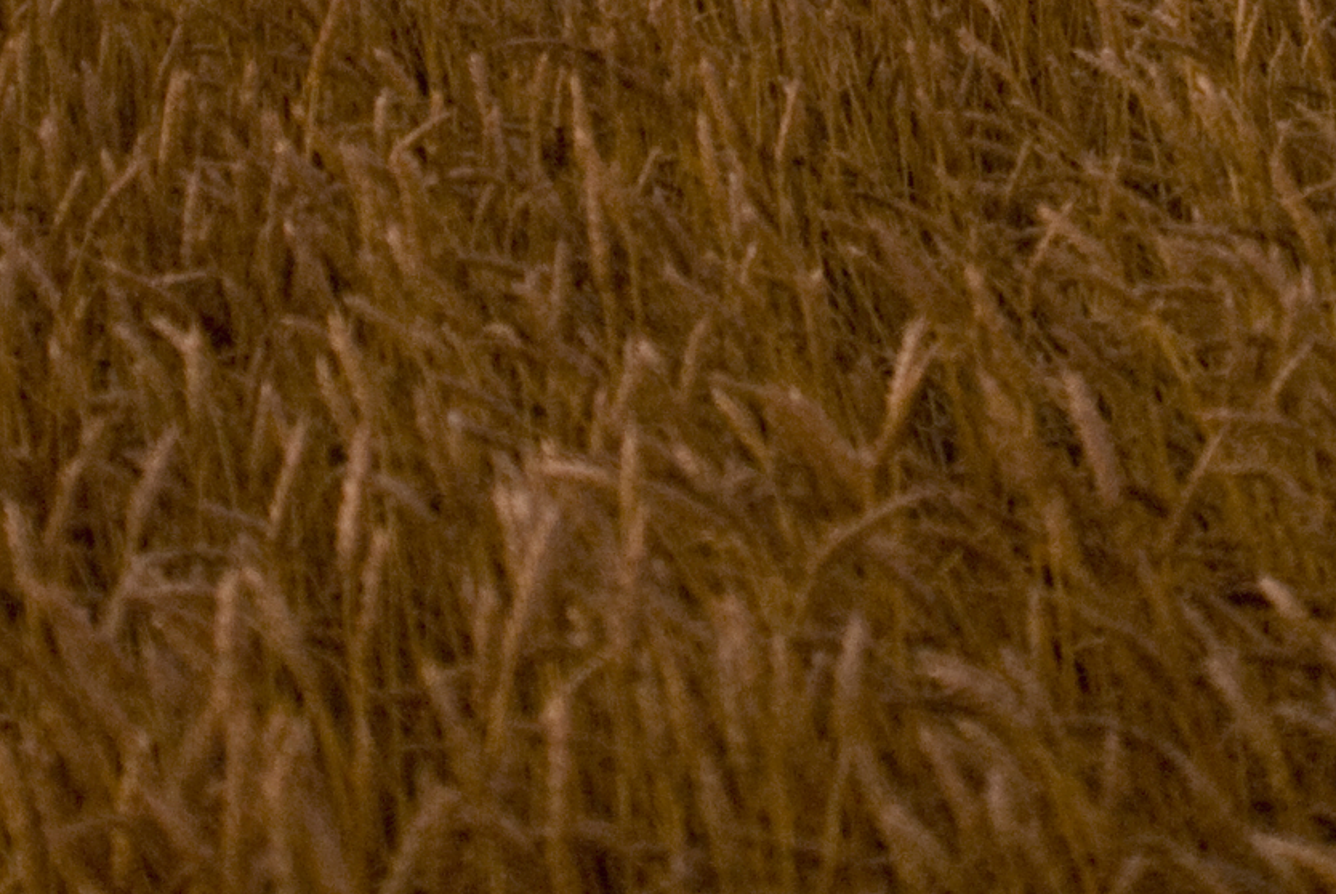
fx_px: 5238
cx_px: 1153
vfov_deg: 9.4
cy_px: -501
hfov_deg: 14.4
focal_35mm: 141
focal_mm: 28
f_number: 3.5
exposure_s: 1/80
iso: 400
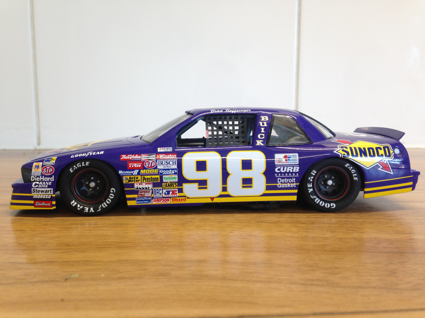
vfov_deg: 42.9
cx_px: 212
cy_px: 159
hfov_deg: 55.4
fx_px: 405
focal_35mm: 33
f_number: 2.4
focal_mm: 4.12
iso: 50
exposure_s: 1/20
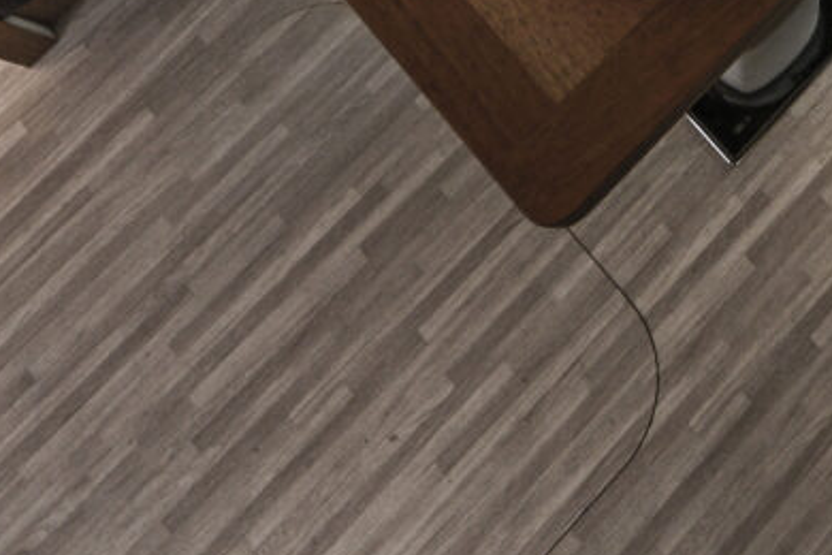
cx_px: 928
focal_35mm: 84
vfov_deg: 12.7
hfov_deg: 22.7
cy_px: -774
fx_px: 1941
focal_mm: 16
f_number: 8
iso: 200
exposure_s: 1/40
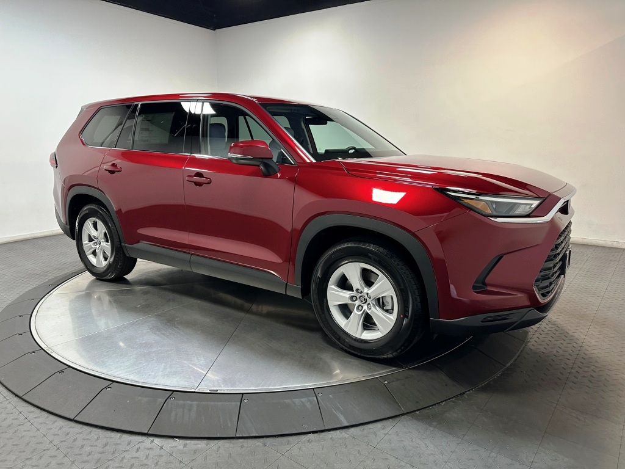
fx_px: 433
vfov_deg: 56.8
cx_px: 312
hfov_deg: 71.6
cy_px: 234
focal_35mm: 24
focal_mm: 6.86
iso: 320
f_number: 1.78
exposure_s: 1/60
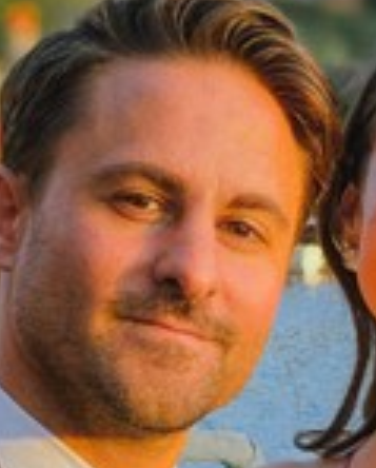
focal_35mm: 219
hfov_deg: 7.1
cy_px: 557
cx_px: 243
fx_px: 3037
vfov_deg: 8.7
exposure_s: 1/120
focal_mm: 6
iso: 32
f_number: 2
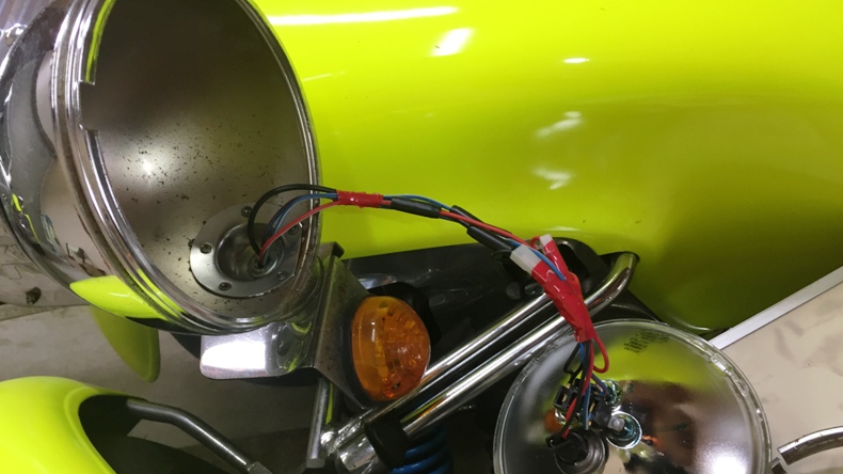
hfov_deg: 61.0
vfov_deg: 36.5
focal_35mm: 32
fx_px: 715
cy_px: 295
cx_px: 419
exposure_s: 1/33
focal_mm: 4.15
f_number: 2.2
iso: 100
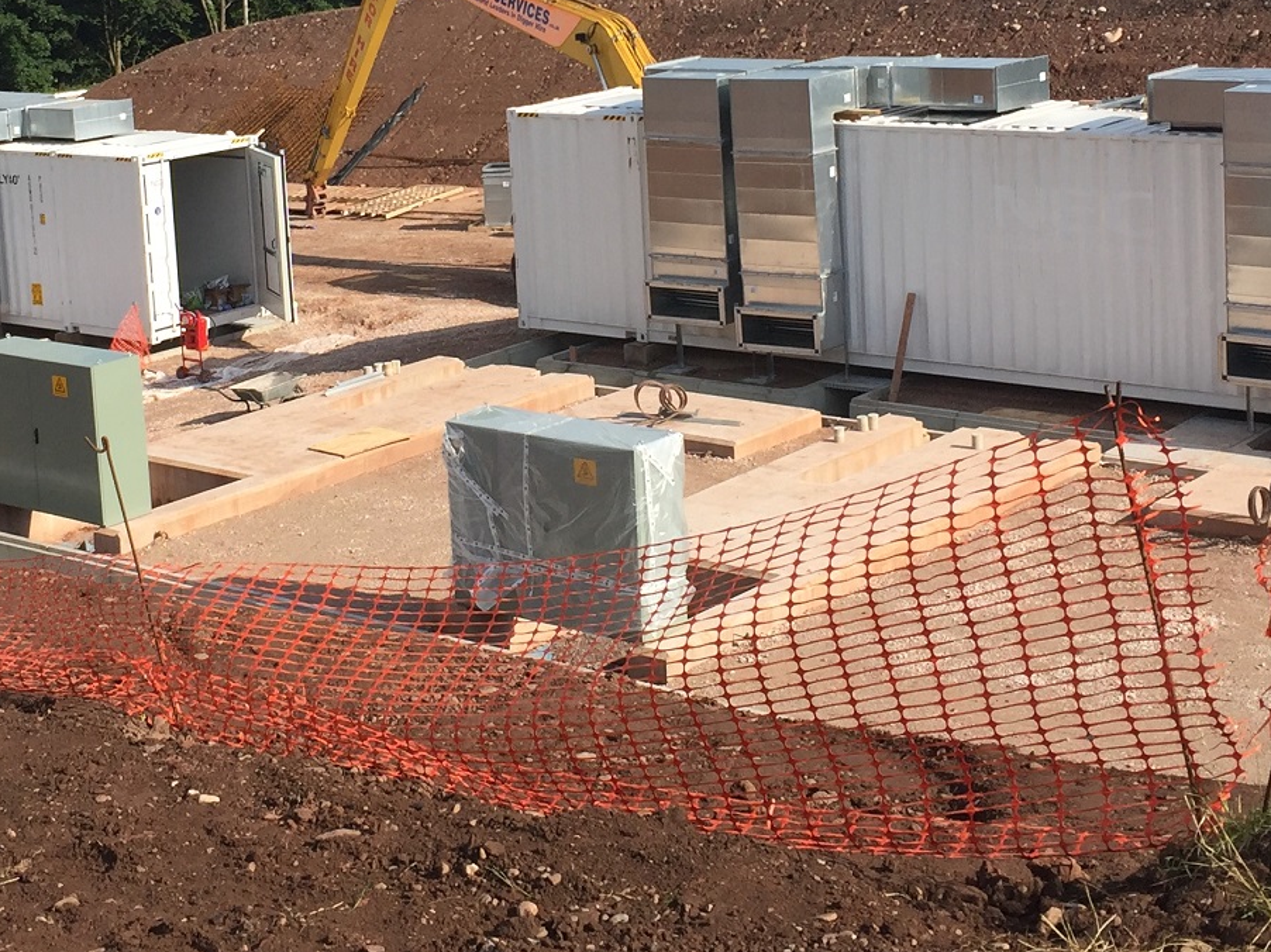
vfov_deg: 22.9
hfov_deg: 30.7
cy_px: 160
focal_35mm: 63
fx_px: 2313
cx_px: 540
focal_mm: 4.15
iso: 32
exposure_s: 1/1883
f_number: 2.2
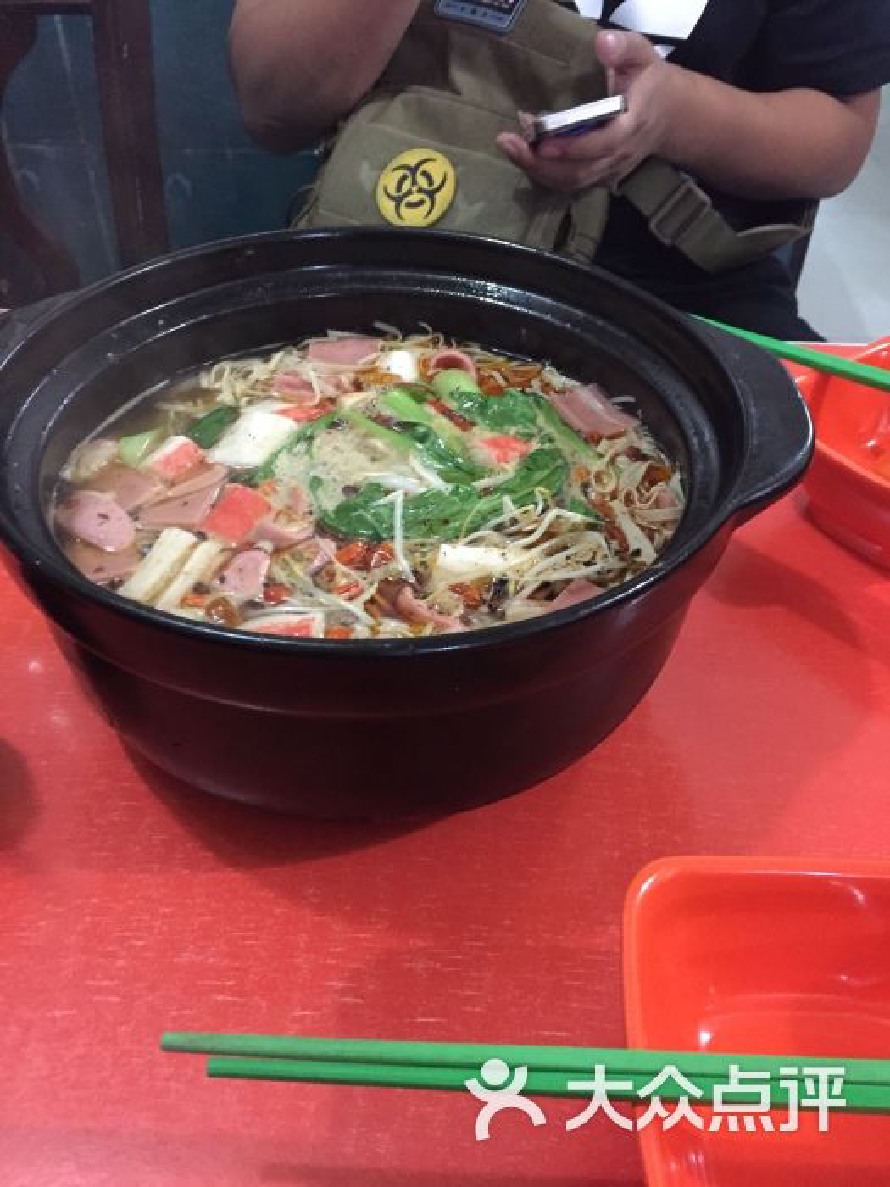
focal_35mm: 29
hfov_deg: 48.2
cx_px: 445
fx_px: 994
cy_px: 594
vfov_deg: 61.7
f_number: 2.2
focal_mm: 4.15
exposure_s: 1/15
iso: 400
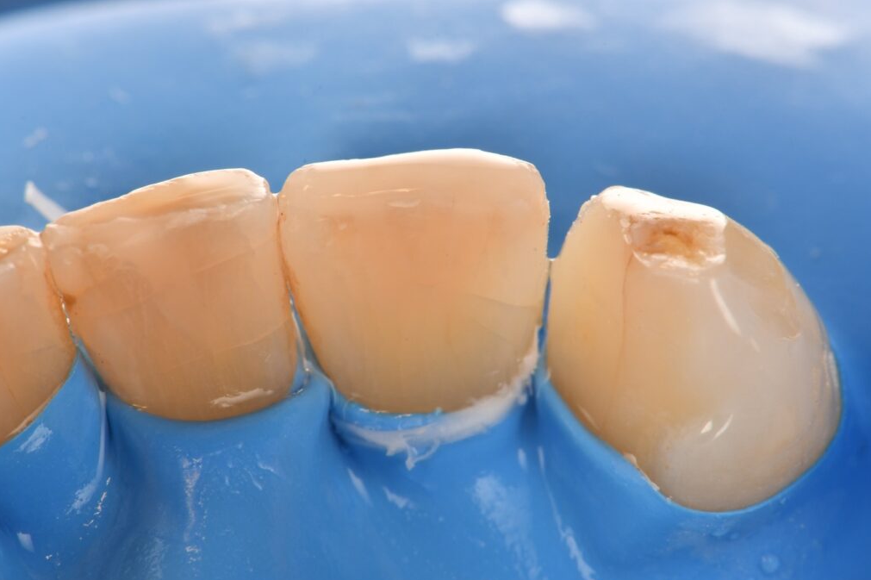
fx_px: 3845
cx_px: 438
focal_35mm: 159
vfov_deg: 8.6
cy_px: 293
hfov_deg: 12.9
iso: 200
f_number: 32
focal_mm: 105
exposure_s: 1/160
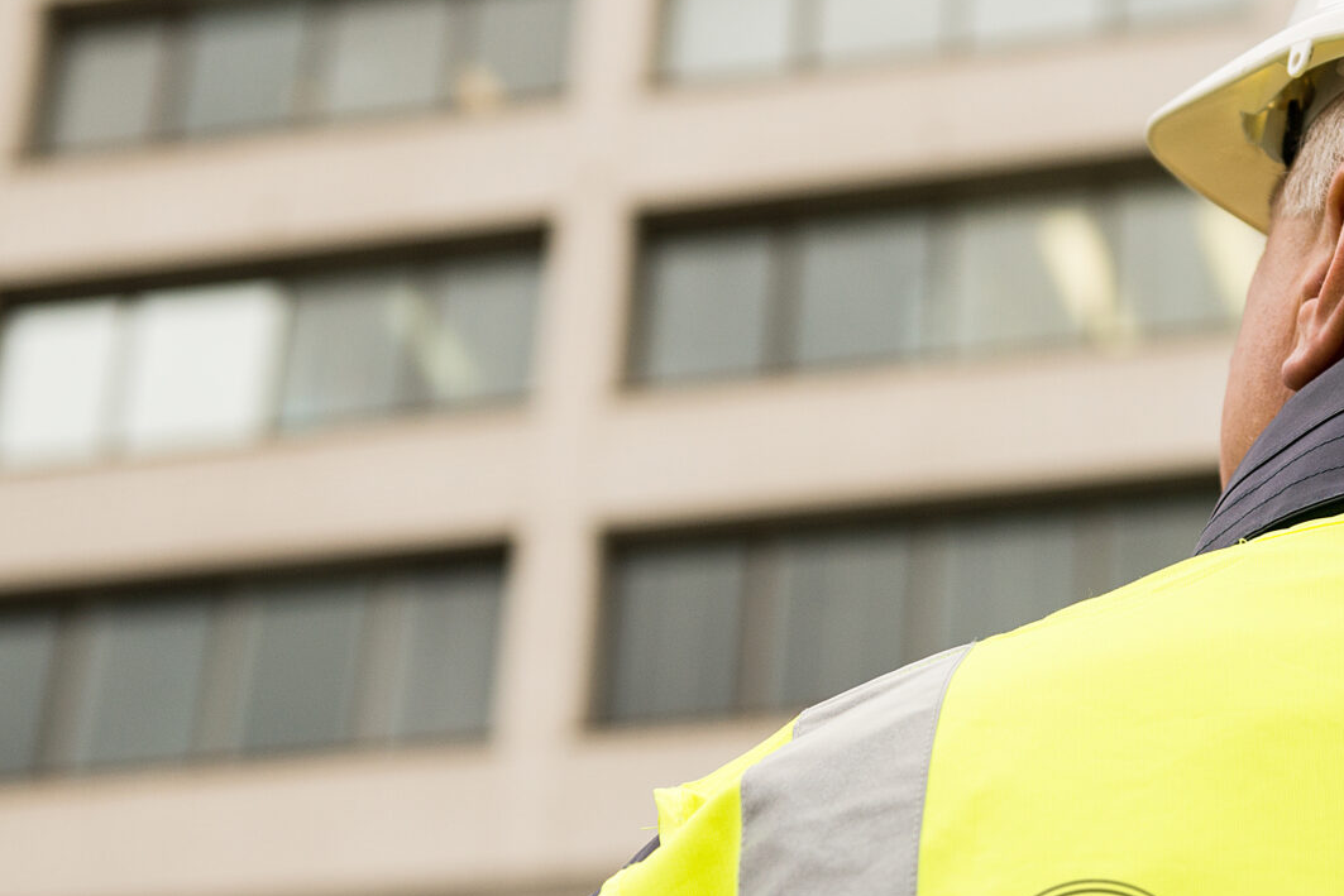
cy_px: 454
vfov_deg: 12.9
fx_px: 3958
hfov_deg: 19.1
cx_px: 1062
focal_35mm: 106
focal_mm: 44
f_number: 3.5
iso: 200
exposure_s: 1/640
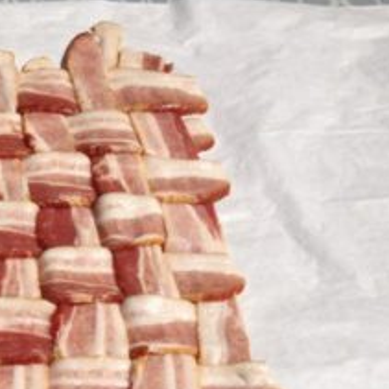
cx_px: 17
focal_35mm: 66
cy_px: 297
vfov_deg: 25.7
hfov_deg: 25.1
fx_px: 839
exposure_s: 1/4255
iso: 50
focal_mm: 4.28
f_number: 2.4
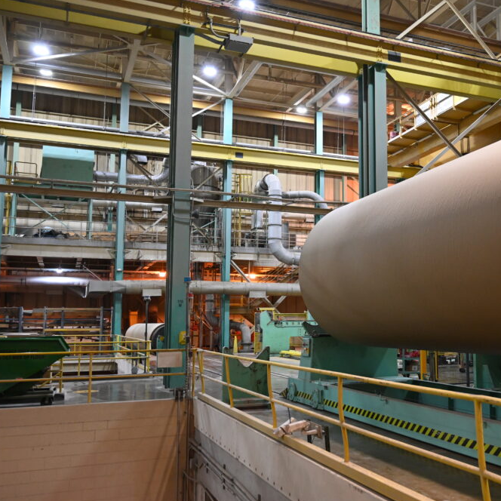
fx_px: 633
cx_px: 364
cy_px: 249
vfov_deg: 43.2
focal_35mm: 39
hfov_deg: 42.1
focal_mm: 29.5
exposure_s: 1/100
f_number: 4
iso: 3200
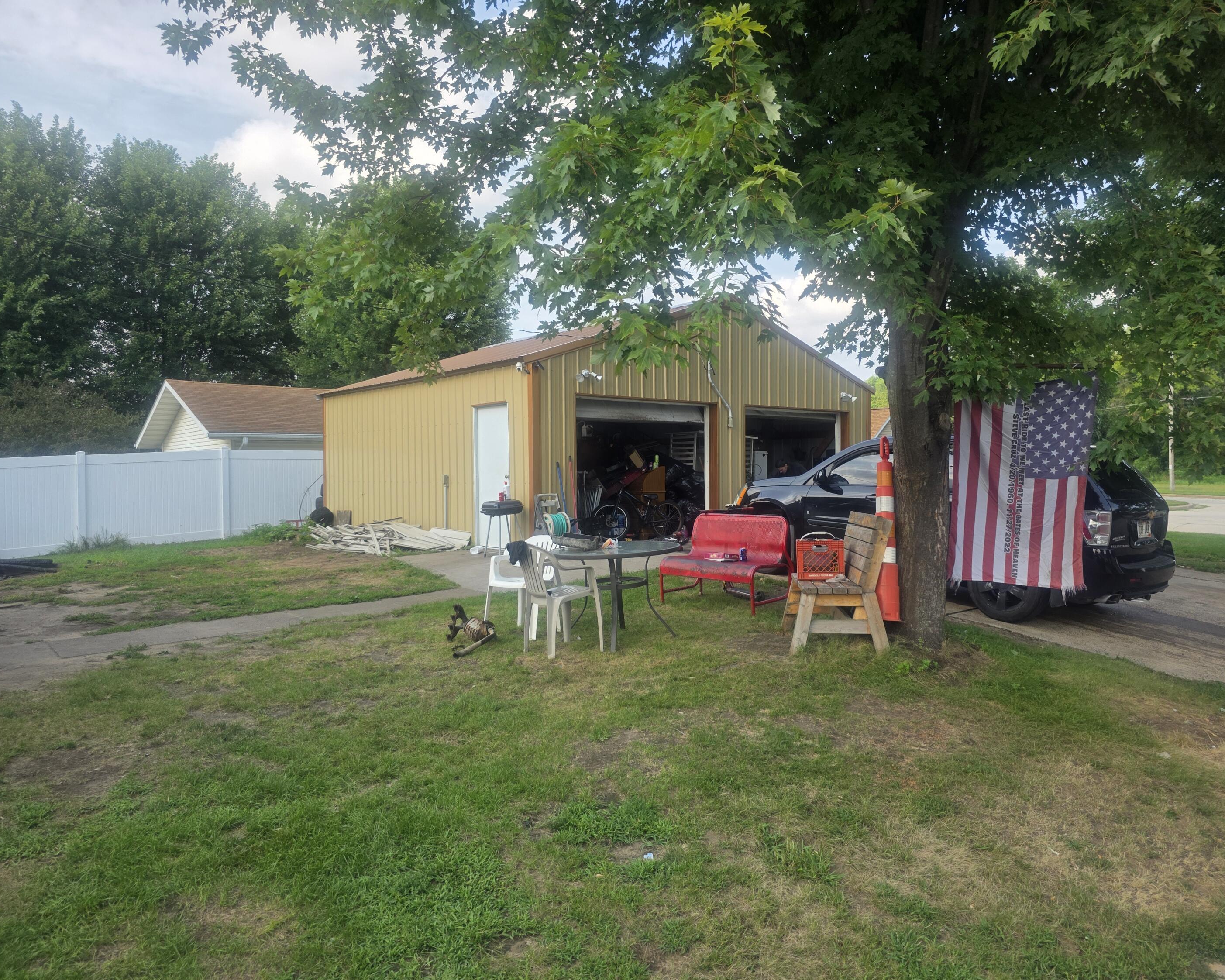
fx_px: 870
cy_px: 490
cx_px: 651
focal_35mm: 24
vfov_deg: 58.8
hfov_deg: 70.2
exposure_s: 1/1889
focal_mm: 6.3
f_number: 1.7
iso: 80
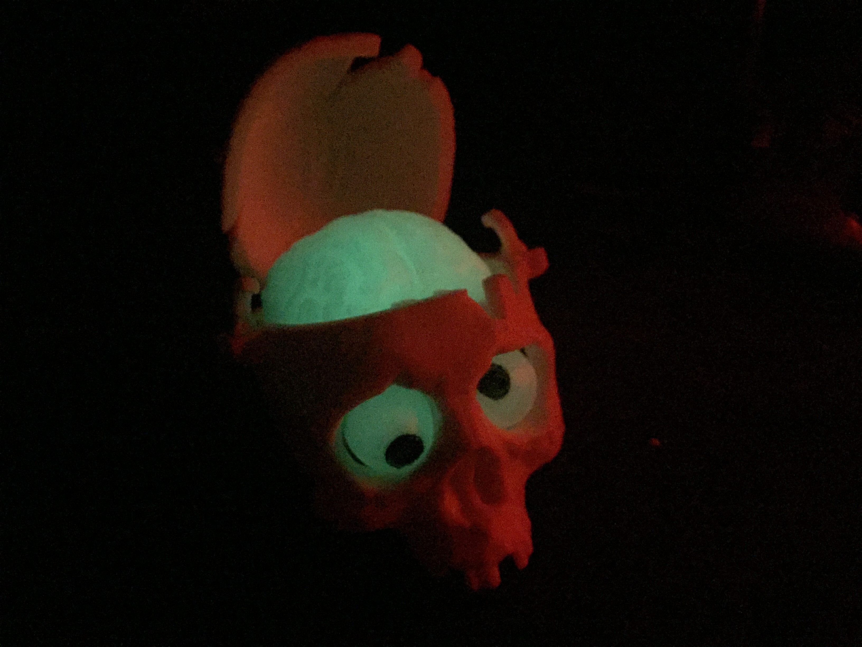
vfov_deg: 48.2
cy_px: 324
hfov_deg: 61.7
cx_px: 431
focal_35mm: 29
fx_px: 722
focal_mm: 4.15
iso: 2000
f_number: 2.2
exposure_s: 1/17
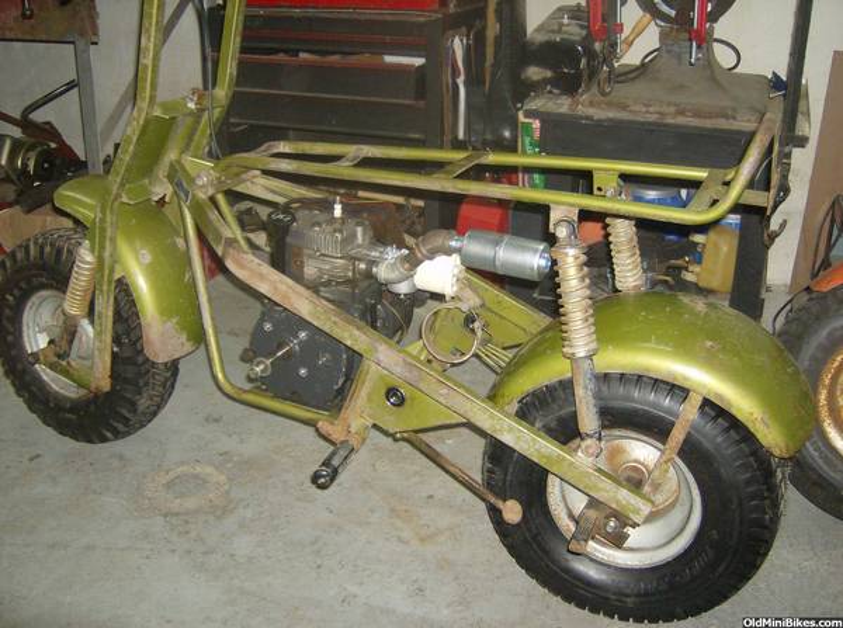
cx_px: 422
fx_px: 875
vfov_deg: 39.5
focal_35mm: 36
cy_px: 314
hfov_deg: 51.5
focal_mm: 6
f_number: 2.8
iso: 200
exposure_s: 1/60
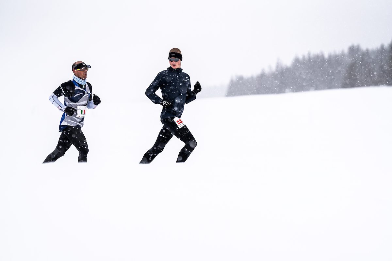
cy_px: 130
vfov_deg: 6.9
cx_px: 196
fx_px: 2178
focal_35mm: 200
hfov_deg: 10.3
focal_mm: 200
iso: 400
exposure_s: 1/5000
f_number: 4
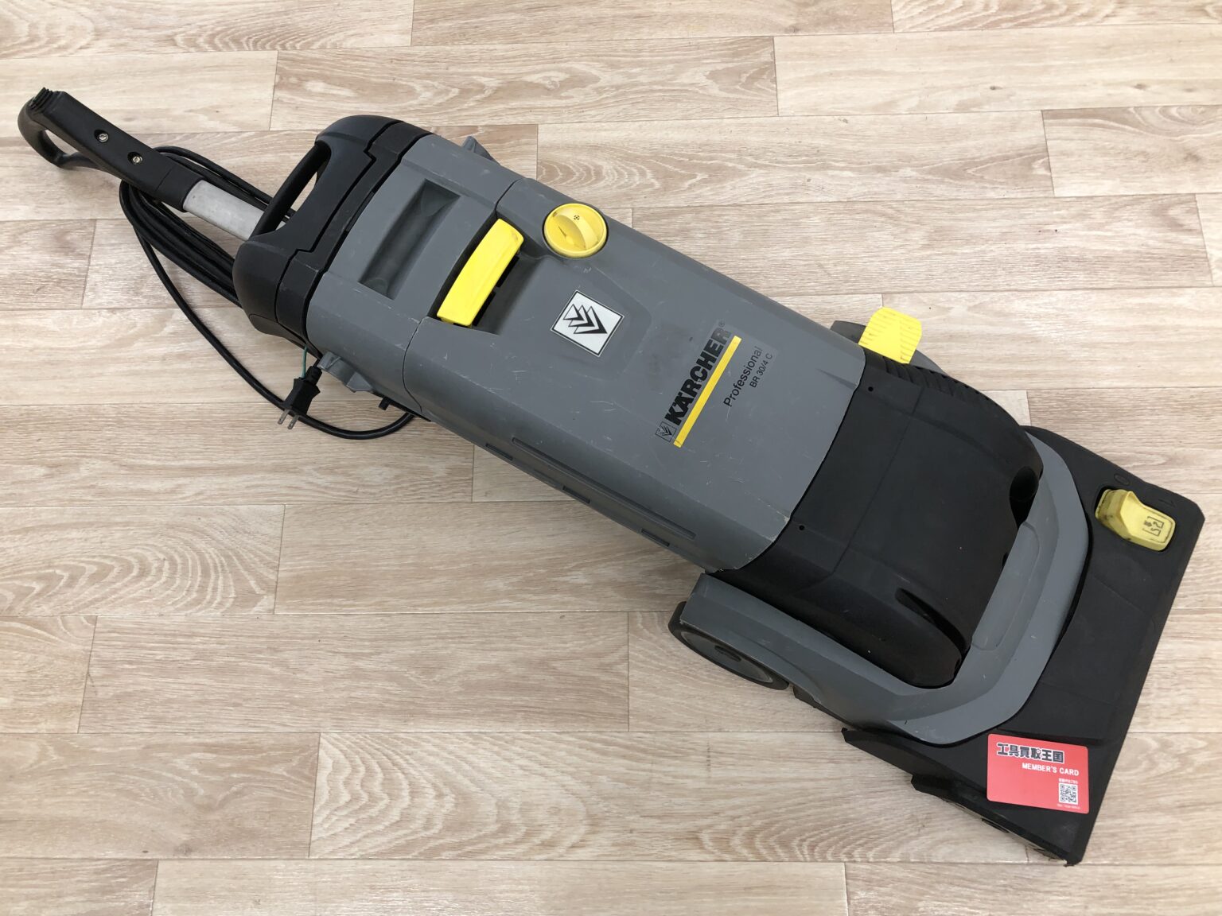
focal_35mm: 28
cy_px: 458
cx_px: 611
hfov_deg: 63.4
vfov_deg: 49.7
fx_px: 988
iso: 64
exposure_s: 1/120
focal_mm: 3.99
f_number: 1.8
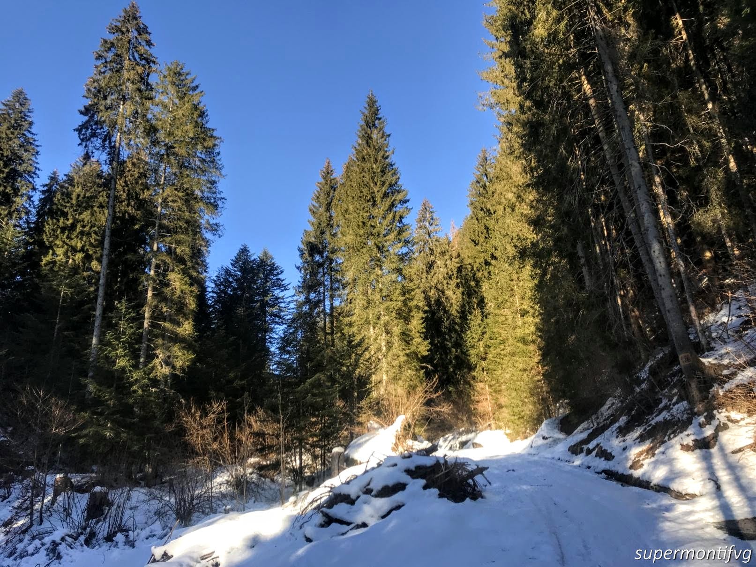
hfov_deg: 63.4
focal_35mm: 28
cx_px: 378
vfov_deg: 49.8
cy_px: 284
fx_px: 612
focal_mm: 3.99
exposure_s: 1/577
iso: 20
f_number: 1.8
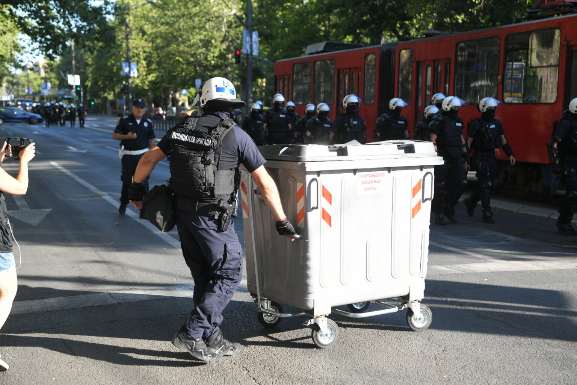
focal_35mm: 55
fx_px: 881
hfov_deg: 36.2
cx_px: 288
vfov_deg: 24.6
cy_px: 192
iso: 500
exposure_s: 1/1000
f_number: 4
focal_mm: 55
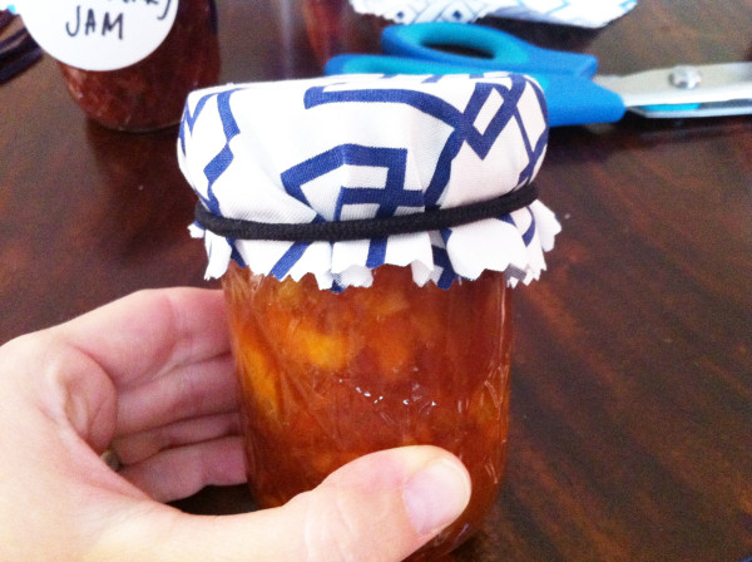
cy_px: 281
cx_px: 376
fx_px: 759
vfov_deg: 40.6
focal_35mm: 35
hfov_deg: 52.7
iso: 500
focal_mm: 3.85
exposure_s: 1/15
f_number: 2.8
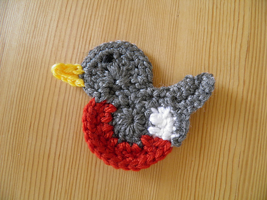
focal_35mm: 28
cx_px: 134
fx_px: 216
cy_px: 100
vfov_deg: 49.7
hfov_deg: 63.4
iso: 125
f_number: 2.8
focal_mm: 4.9
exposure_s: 1/30
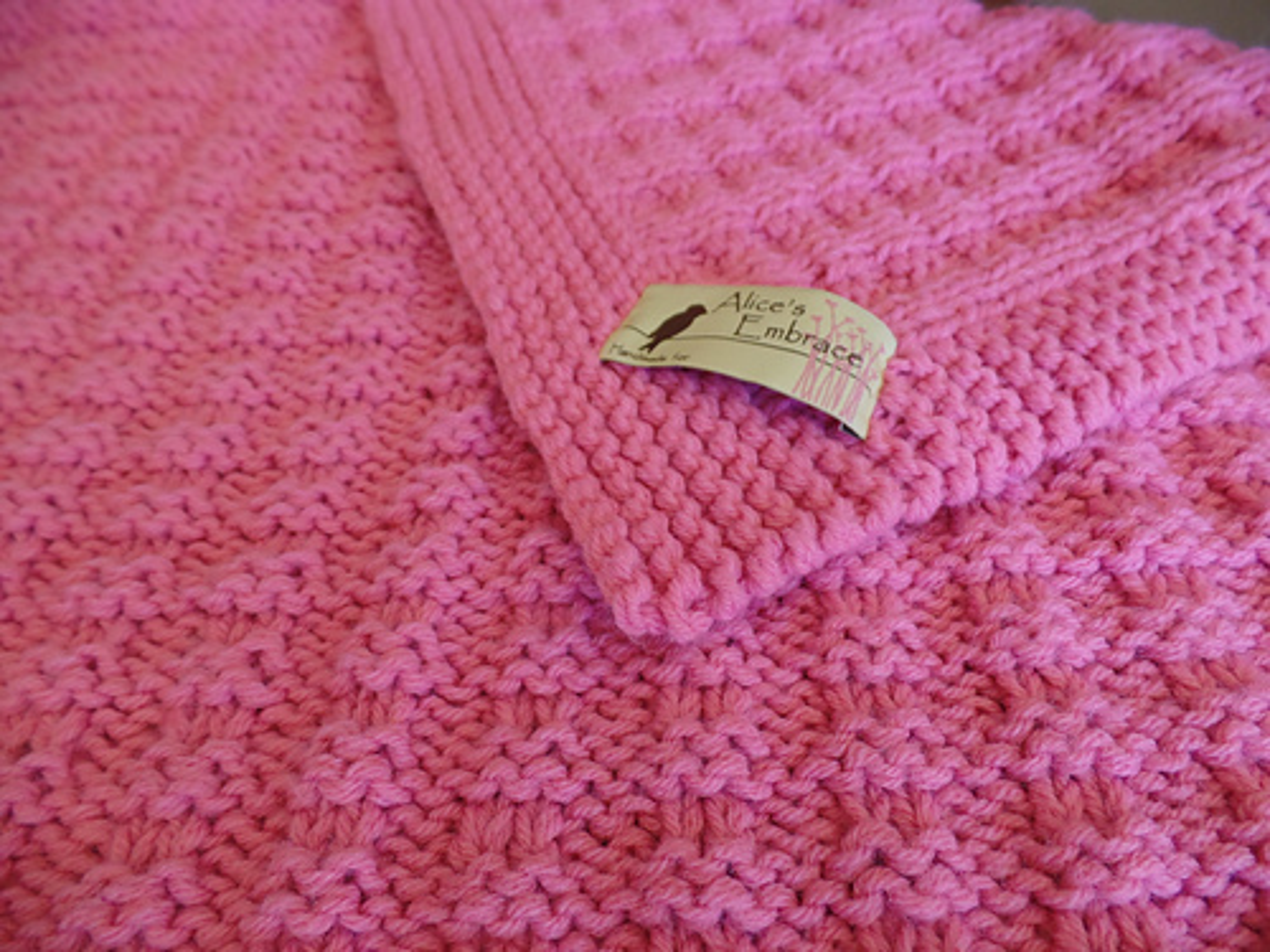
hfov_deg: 73.9
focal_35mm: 23
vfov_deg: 58.9
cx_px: 635
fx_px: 844
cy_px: 476
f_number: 2.8
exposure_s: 1/30
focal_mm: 4.1
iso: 160
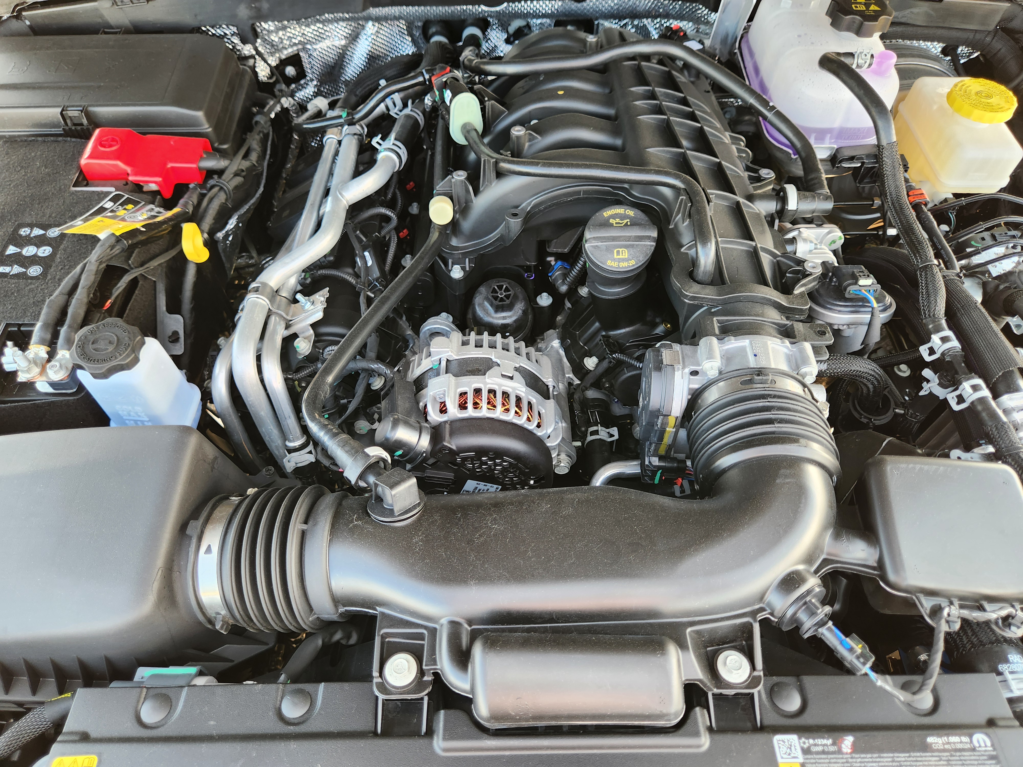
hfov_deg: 73.9
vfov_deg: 58.9
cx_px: 512
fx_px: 680
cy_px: 384
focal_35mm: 23
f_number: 1.8
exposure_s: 1/180
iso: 100
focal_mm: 5.4
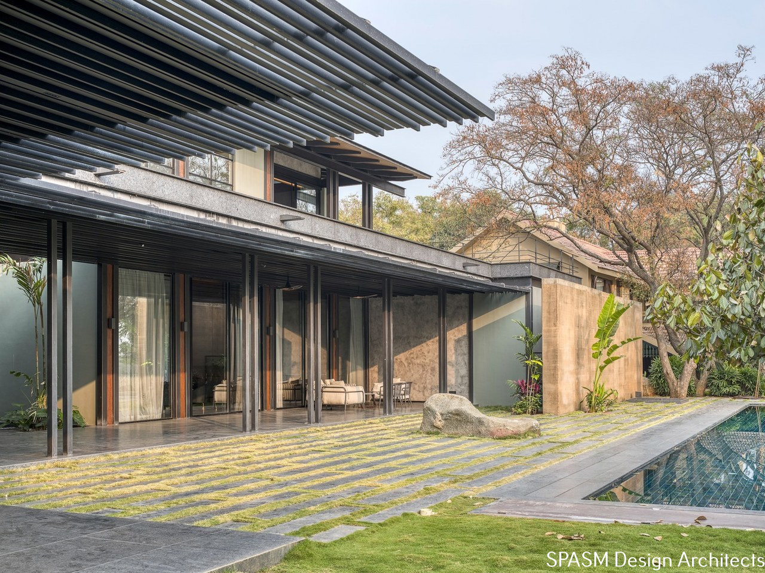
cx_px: 382
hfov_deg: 46.8
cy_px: 286
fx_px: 884
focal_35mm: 40
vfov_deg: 36.0
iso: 200
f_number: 10
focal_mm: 50
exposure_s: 1/55
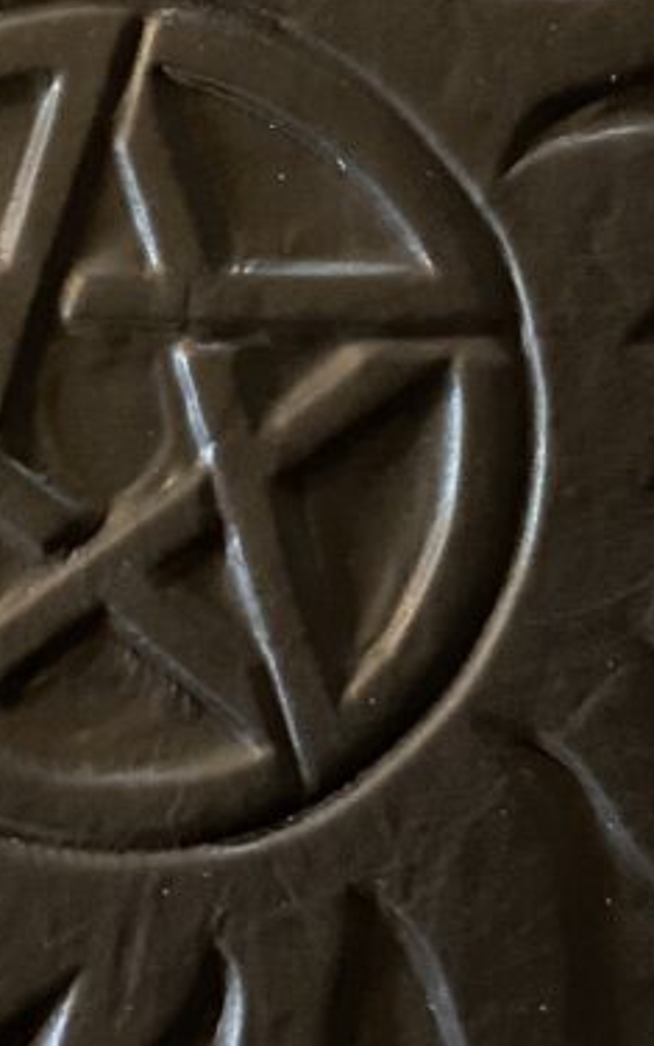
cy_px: 70
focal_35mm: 110
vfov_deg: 18.6
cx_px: 210
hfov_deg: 11.9
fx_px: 3137
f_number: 1.8
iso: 800
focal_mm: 4.25
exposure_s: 1/24
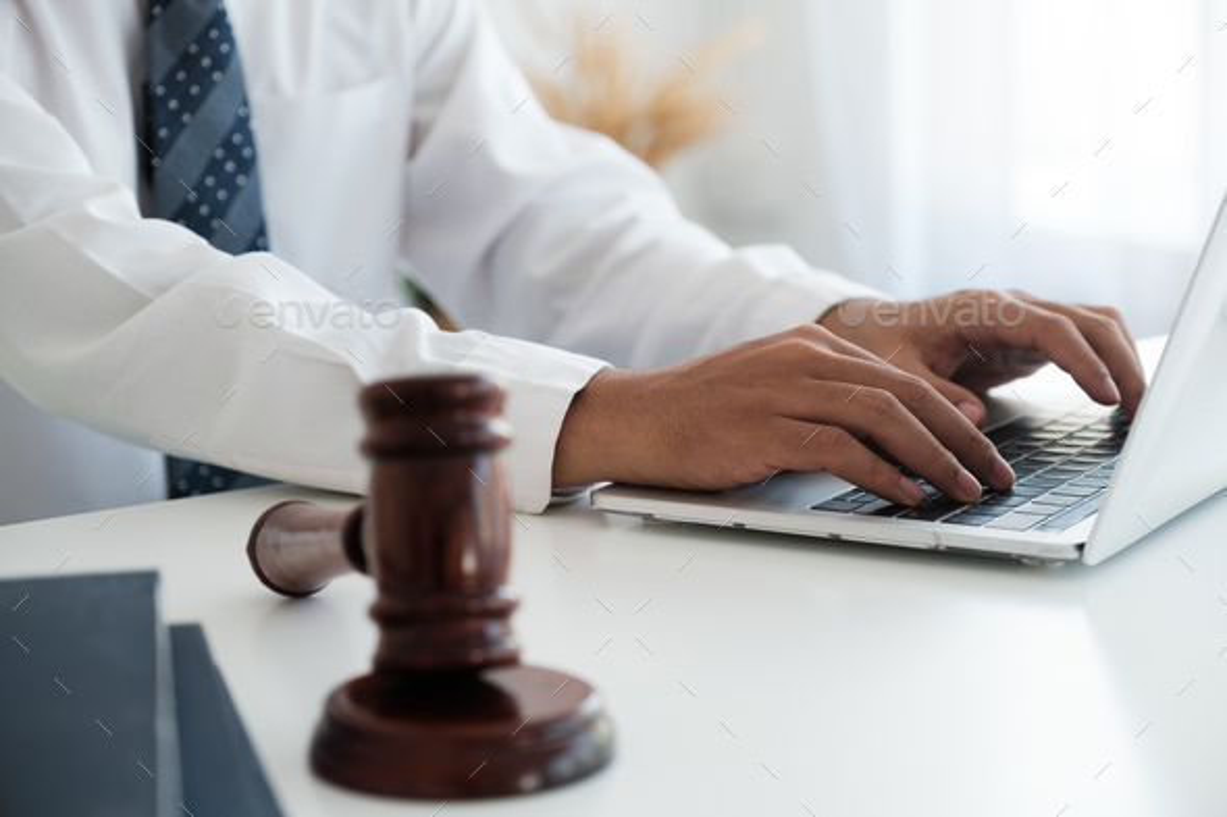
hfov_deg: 24.5
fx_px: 2828
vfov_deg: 16.4
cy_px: 408
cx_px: 614
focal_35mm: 83
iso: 250
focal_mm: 55
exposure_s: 1/80
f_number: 2.8
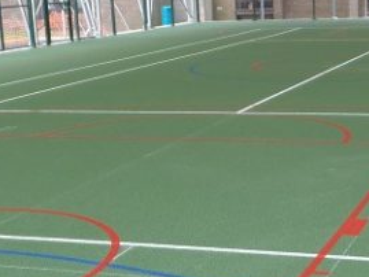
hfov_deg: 24.3
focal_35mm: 80
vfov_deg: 18.3
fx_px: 853
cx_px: 250
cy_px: 225
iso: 80
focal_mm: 5
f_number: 3.5
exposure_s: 1/60
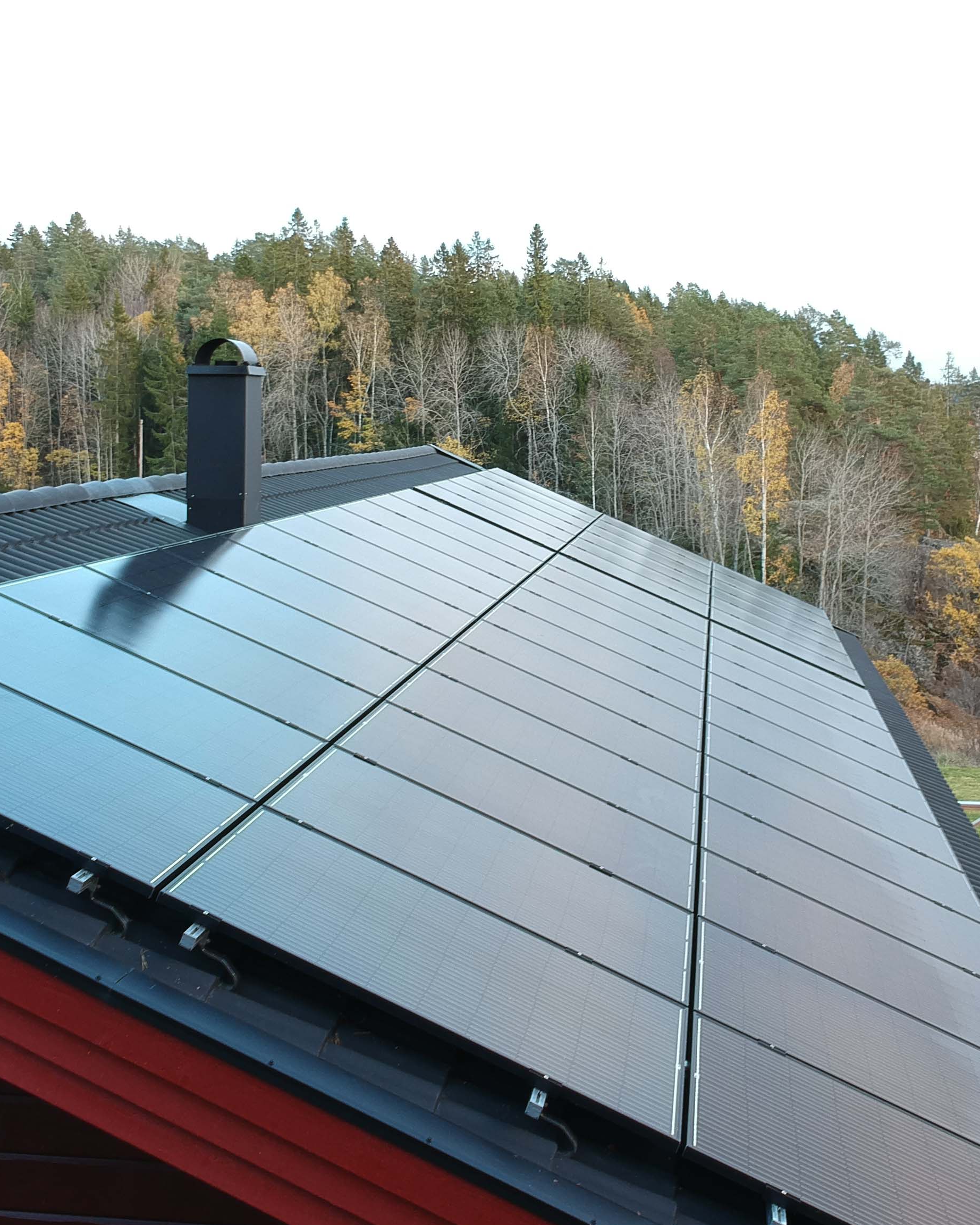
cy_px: 442
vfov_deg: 43.4
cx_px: 525
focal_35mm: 42
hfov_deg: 35.7
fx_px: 1523
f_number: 2.6
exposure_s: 1/30
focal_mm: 4.49
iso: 100
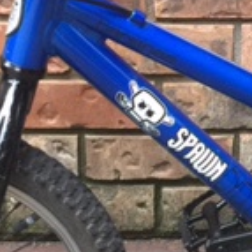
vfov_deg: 15.1
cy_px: 107
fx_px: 947
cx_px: 233
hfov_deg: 15.0
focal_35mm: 115
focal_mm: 4.15
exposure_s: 1/15
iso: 64
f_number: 2.2
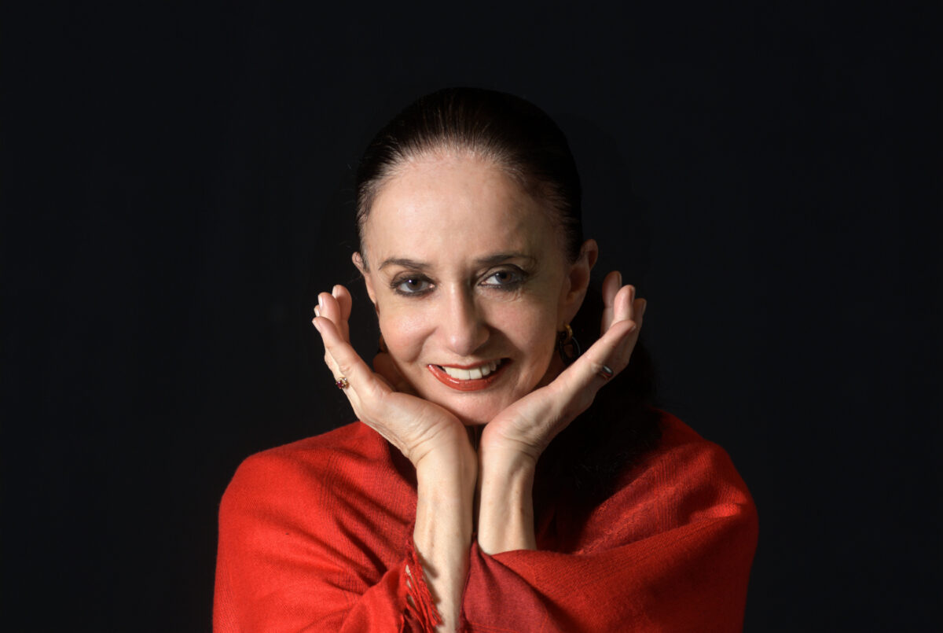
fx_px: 4133
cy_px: 316
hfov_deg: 13.0
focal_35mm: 158
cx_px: 472
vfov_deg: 8.8
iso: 100
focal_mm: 105
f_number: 4.5
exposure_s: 1/100
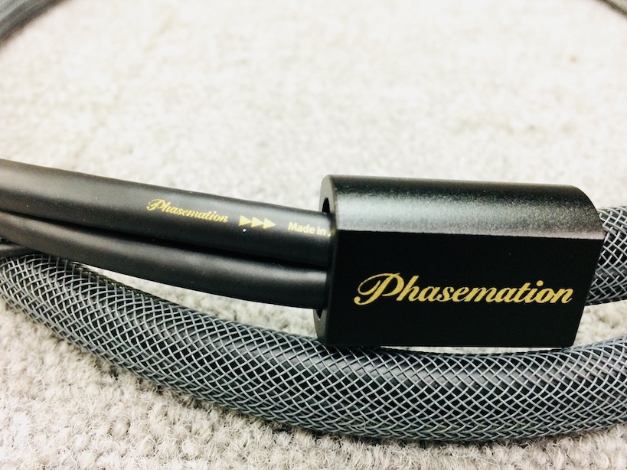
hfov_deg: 53.9
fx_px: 616
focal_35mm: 34
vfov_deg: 41.8
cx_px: 334
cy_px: 238
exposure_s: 1/30
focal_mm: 4.15
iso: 160
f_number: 2.2
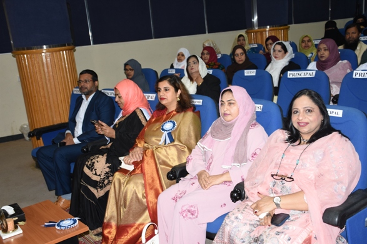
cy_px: 122
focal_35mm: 40
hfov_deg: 47.9
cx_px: 184
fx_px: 413
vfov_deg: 33.0
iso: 400
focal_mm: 27
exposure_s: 1/60
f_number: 4
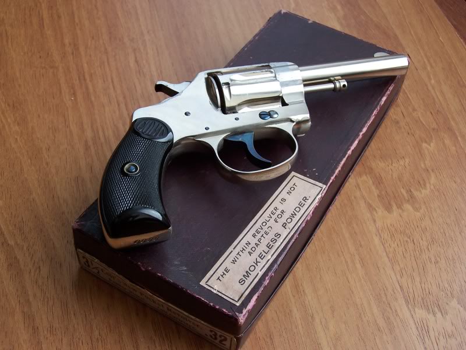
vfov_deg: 28.6
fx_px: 687
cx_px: 233
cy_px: 175
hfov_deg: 37.5
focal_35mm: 51
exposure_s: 1/30
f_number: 3.2
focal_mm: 8.5
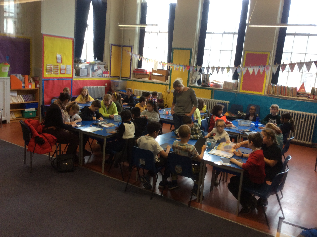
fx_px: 293
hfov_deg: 56.9
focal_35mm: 32
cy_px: 118
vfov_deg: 44.1
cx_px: 158
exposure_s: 1/25
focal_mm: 3.3
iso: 50
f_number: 2.4
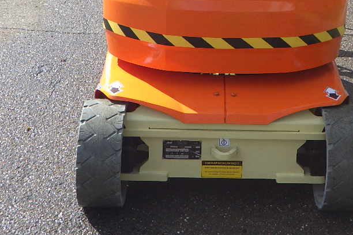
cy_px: -22
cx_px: 240
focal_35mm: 74
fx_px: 726
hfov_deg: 27.2
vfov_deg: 17.8
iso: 125
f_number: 4.6
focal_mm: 6.1
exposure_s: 1/500
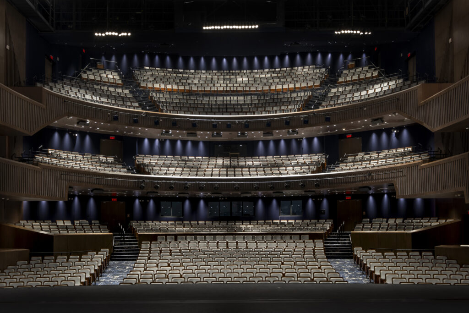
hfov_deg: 57.2
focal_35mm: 33
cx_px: 234
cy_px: 156
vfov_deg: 40.0
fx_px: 430
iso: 200
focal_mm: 21.9
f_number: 7.1
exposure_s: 1/2.5
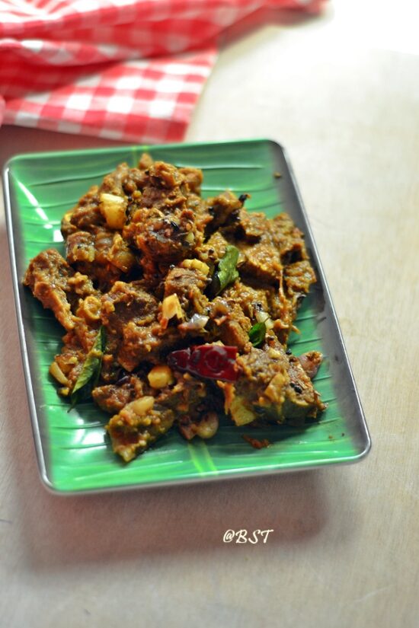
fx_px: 1309
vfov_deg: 27.0
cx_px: 210
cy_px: 314
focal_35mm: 75
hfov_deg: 18.2
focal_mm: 50
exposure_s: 1/60
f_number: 2
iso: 400
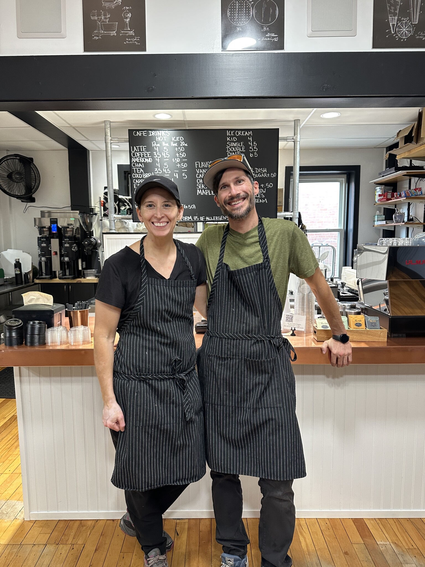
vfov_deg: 71.6
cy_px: 284
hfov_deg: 56.8
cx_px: 212
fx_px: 393
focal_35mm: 24
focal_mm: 6.86
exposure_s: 1/60
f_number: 1.78
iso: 320
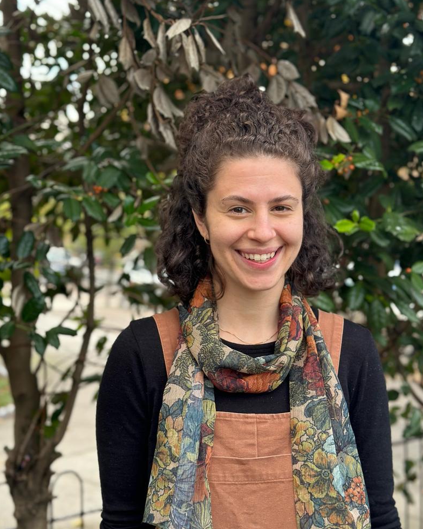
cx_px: 214
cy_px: 256
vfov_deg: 36.7
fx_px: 798
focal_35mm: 51
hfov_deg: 29.7
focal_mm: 6.86
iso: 80
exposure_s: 1/128
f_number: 1.78
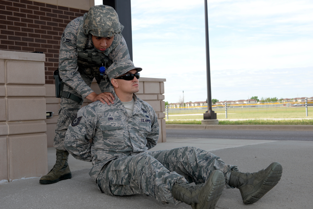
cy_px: 104
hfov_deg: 41.1
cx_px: 156
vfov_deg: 28.1
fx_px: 417
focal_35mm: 48
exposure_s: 1/200
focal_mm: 48
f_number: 9
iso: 200
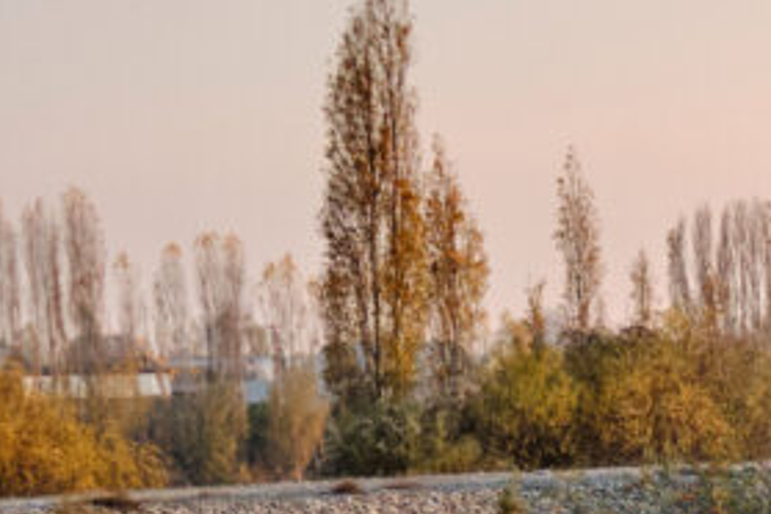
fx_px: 3833
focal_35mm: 179
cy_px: 1677
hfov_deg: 10.7
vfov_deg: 6.8
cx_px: 1434
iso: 800
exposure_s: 1/680
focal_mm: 17
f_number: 5.6
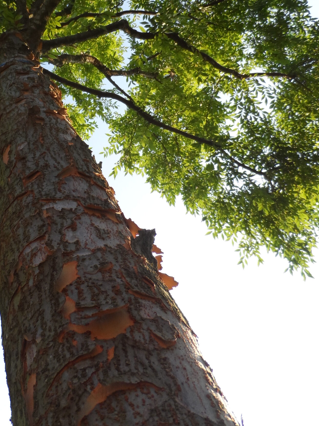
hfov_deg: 37.6
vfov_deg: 49.0
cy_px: 130
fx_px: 455
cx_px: 78
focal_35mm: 37
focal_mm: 4
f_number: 3.2
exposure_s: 1/250
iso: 80
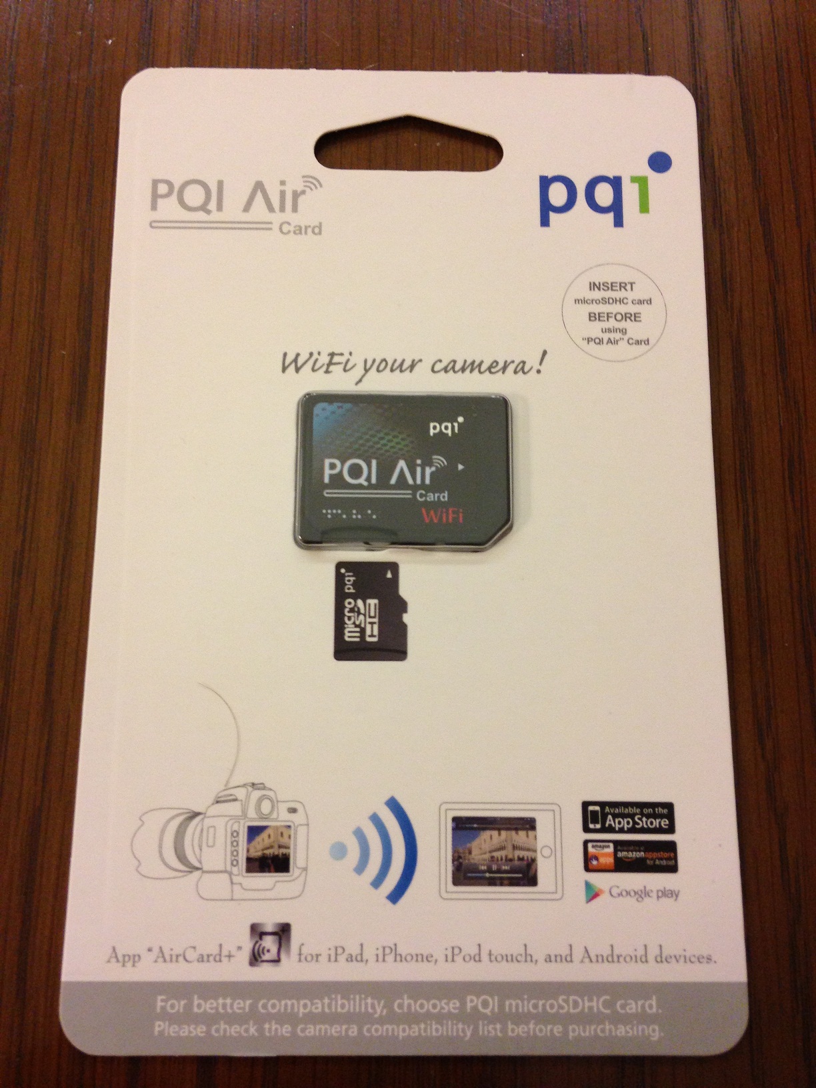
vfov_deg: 55.4
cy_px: 544
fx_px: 1037
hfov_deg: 42.9
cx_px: 408
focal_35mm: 33
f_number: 2.4
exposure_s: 1/20
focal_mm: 4.13
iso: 160
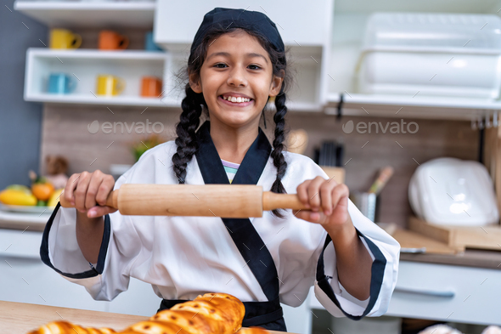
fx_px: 487
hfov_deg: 54.4
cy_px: 167
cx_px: 250
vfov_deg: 37.8
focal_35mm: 35
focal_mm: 35
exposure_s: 1/500
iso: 320
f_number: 1.4
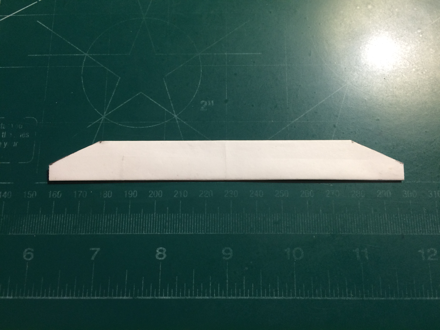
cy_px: 165
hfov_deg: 61.7
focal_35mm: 29
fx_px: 369
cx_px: 220
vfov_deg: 48.2
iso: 100
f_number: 2.2
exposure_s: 1/30
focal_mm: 4.15
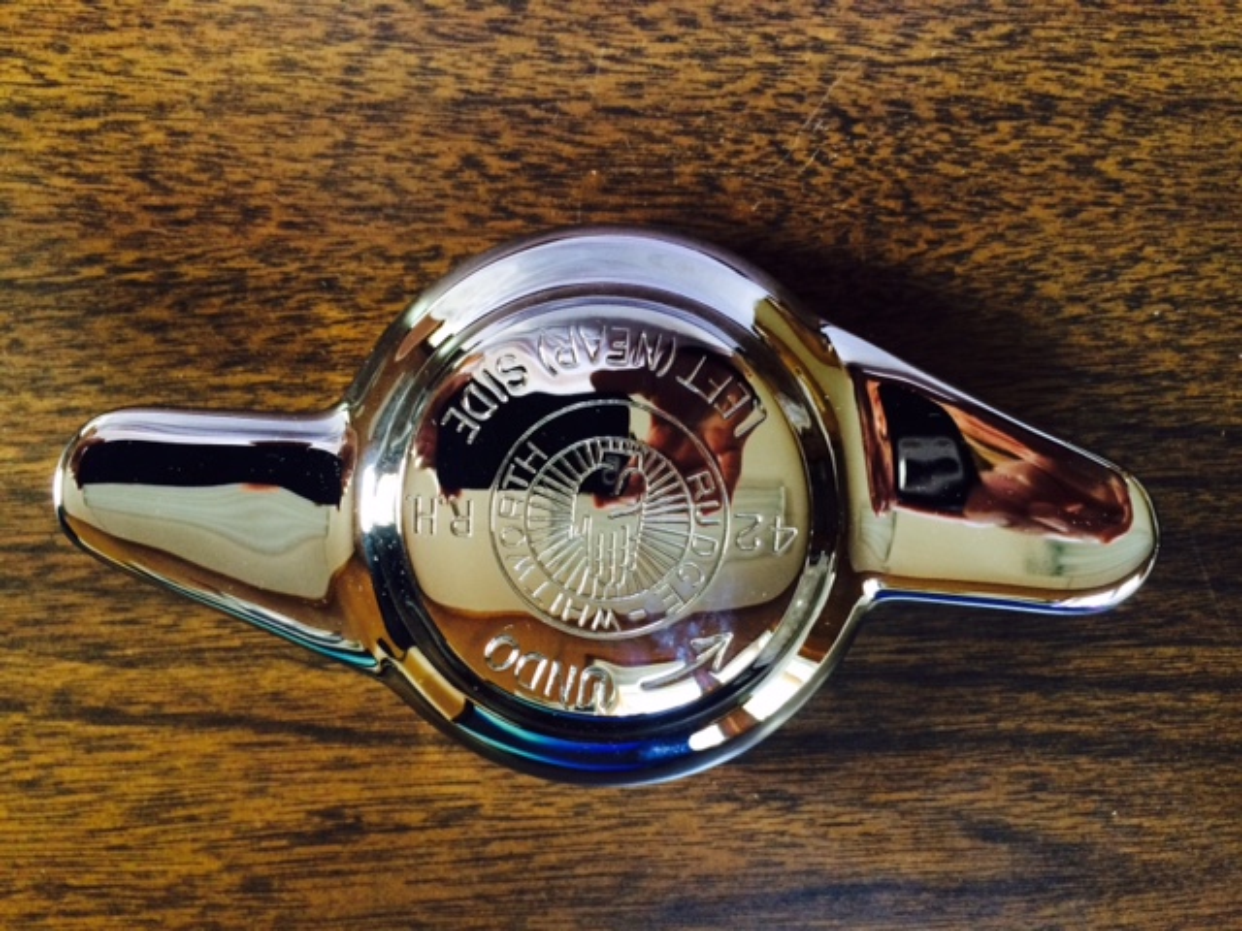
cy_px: 466
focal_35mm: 29
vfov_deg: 48.2
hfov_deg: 61.7
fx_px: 1041
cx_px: 621
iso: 160
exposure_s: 1/30
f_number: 2.2
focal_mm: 4.15
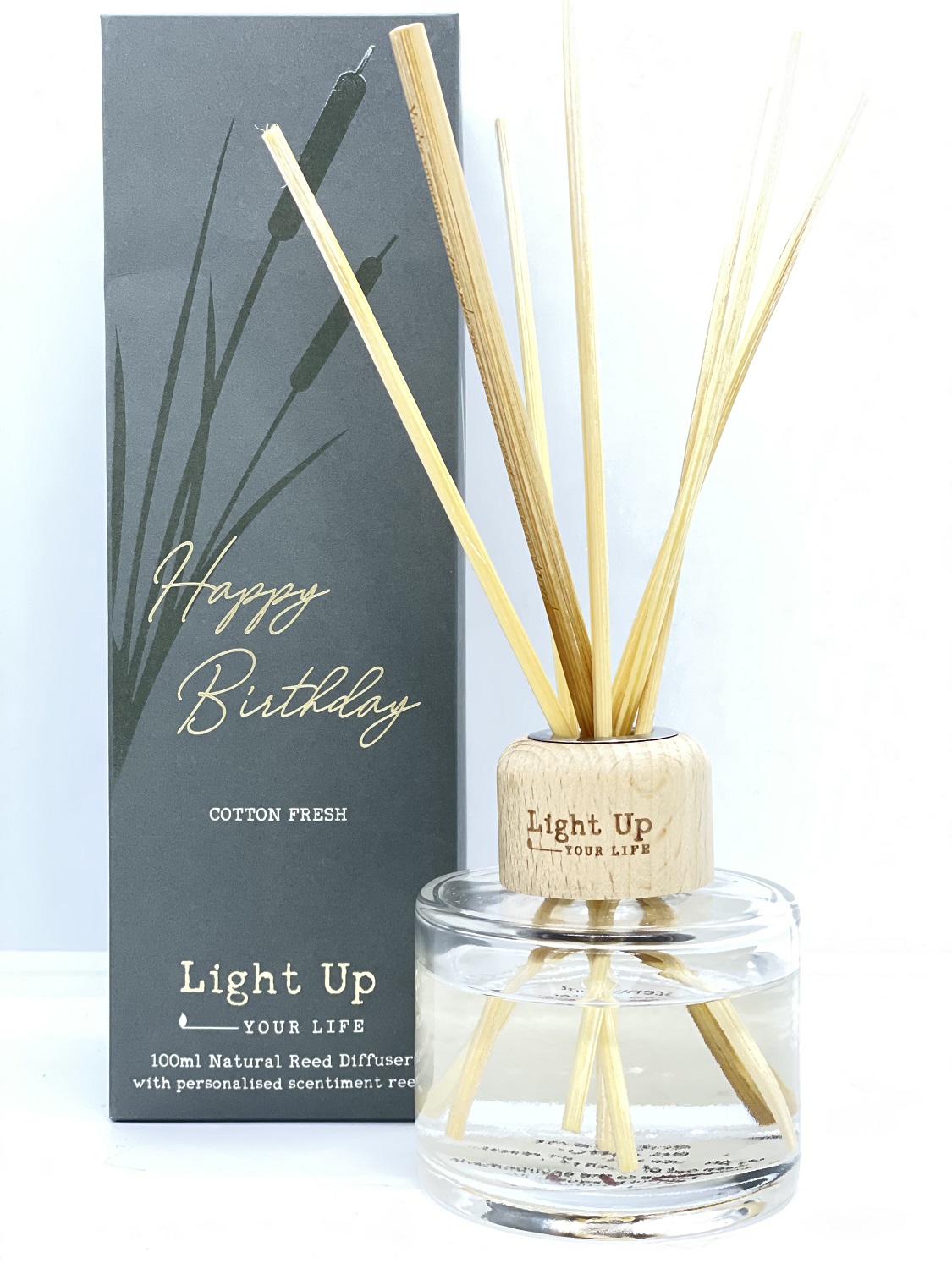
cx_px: 476
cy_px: 634
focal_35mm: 52
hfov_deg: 28.0
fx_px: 1907
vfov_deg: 36.8
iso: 400
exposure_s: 1/25
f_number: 2
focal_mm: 6
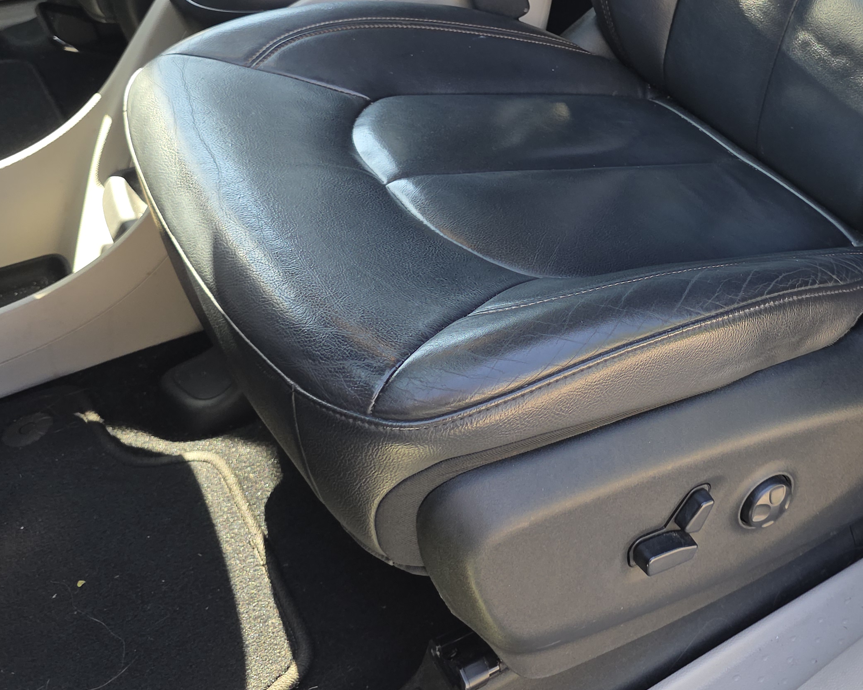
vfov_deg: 33.7
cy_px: 122
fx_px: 1098
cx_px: 622
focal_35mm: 43
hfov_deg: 41.9
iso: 40
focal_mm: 6.3
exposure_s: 1/180
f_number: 1.7
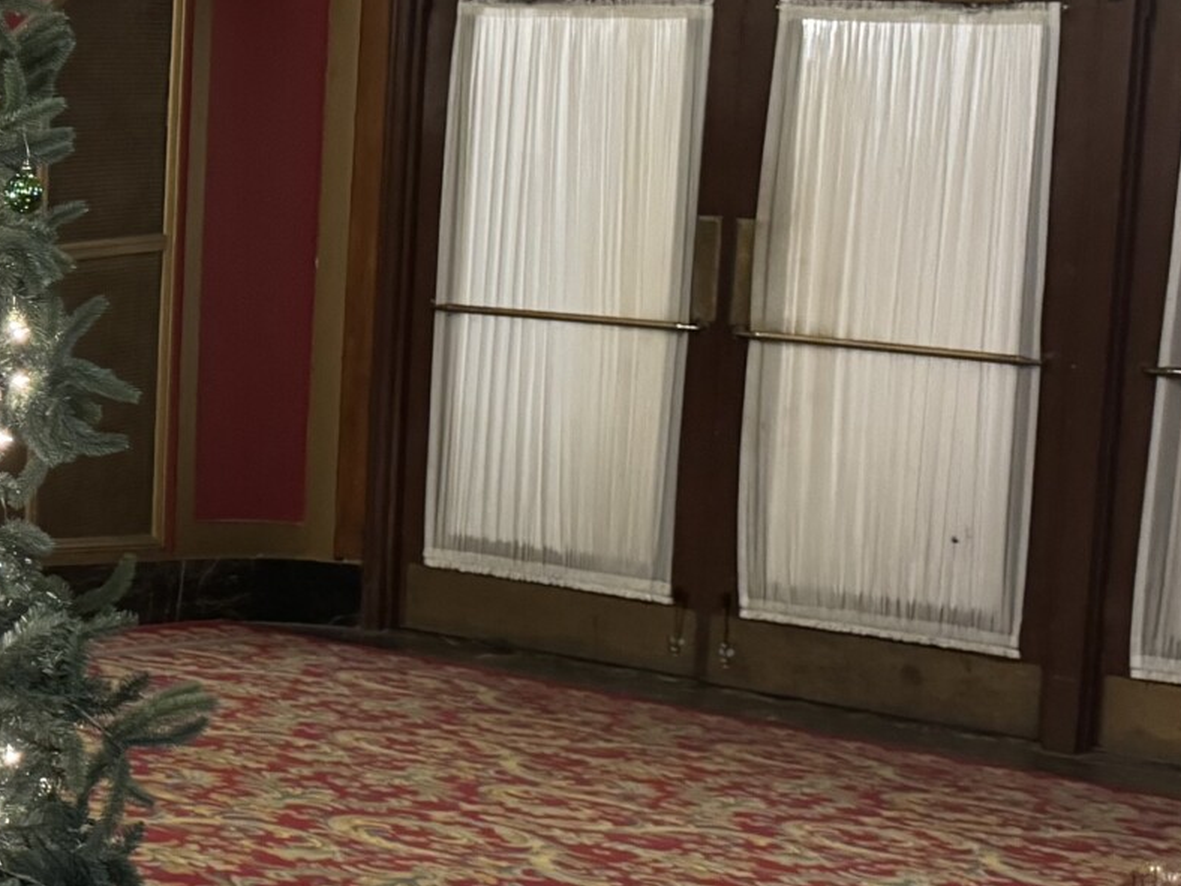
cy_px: 297
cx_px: -331
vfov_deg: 18.8
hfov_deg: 22.5
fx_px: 2661
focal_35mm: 78
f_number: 1.78
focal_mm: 6.76
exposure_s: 1/30
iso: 800
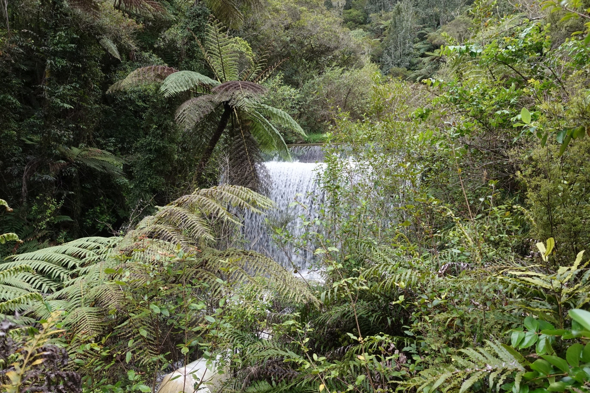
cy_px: 196
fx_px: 393
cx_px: 295
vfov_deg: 53.1
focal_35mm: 24
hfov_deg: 73.7
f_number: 3.5
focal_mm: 8.8
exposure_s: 1/80
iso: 125
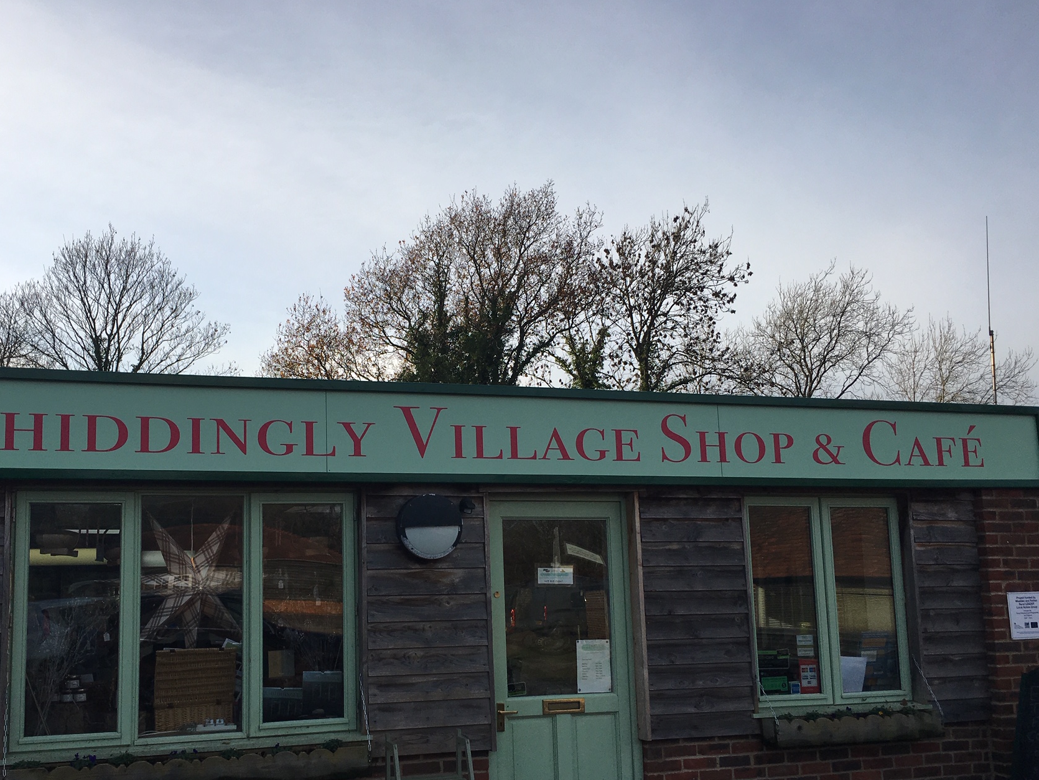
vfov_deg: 40.6
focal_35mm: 35
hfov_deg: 52.4
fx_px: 1051
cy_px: 453
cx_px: 437
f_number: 2.2
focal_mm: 4.15
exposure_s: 1/1148
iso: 25
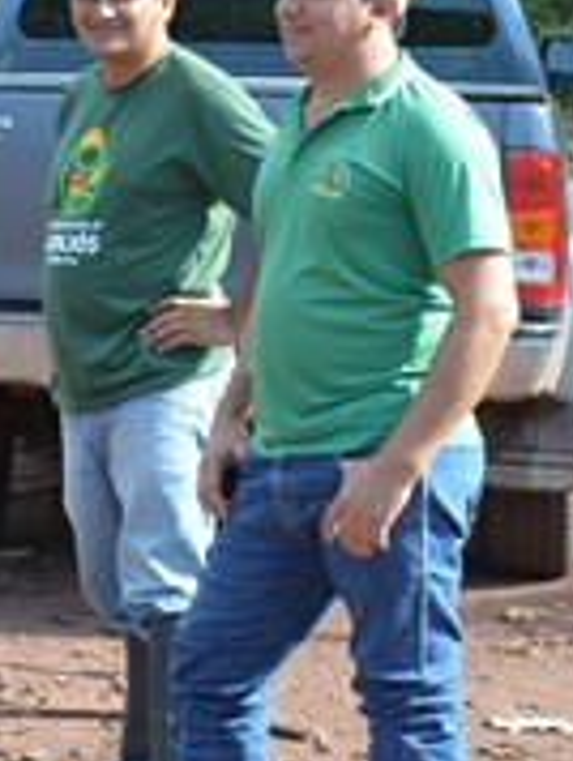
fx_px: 3919
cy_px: 86
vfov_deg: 11.0
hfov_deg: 8.0
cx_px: -522
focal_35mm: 178
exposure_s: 1/160
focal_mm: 28
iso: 200
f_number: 6.3
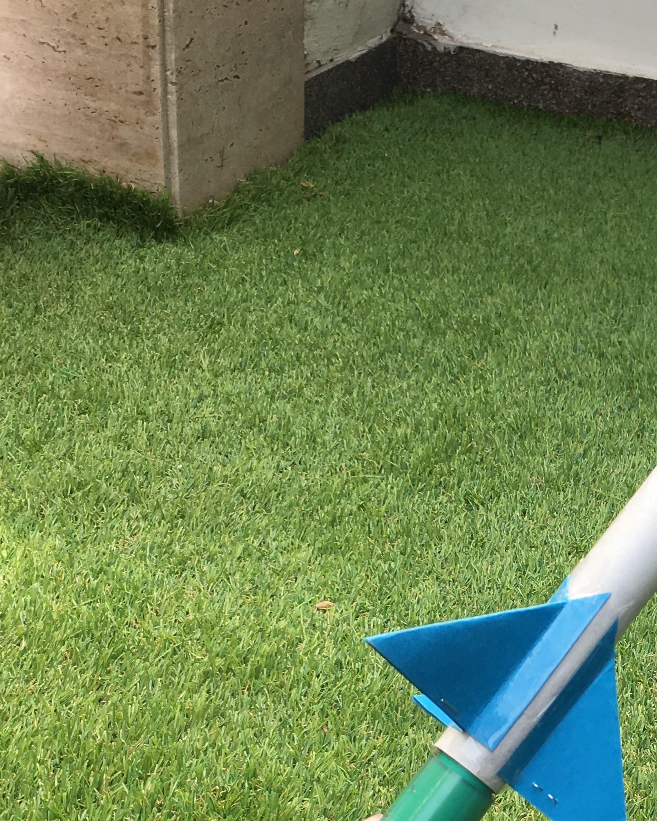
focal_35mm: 63
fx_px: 1532
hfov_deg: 23.3
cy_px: 652
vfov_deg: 29.4
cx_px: 648
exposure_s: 1/177
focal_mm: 4.15
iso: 25
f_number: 2.2
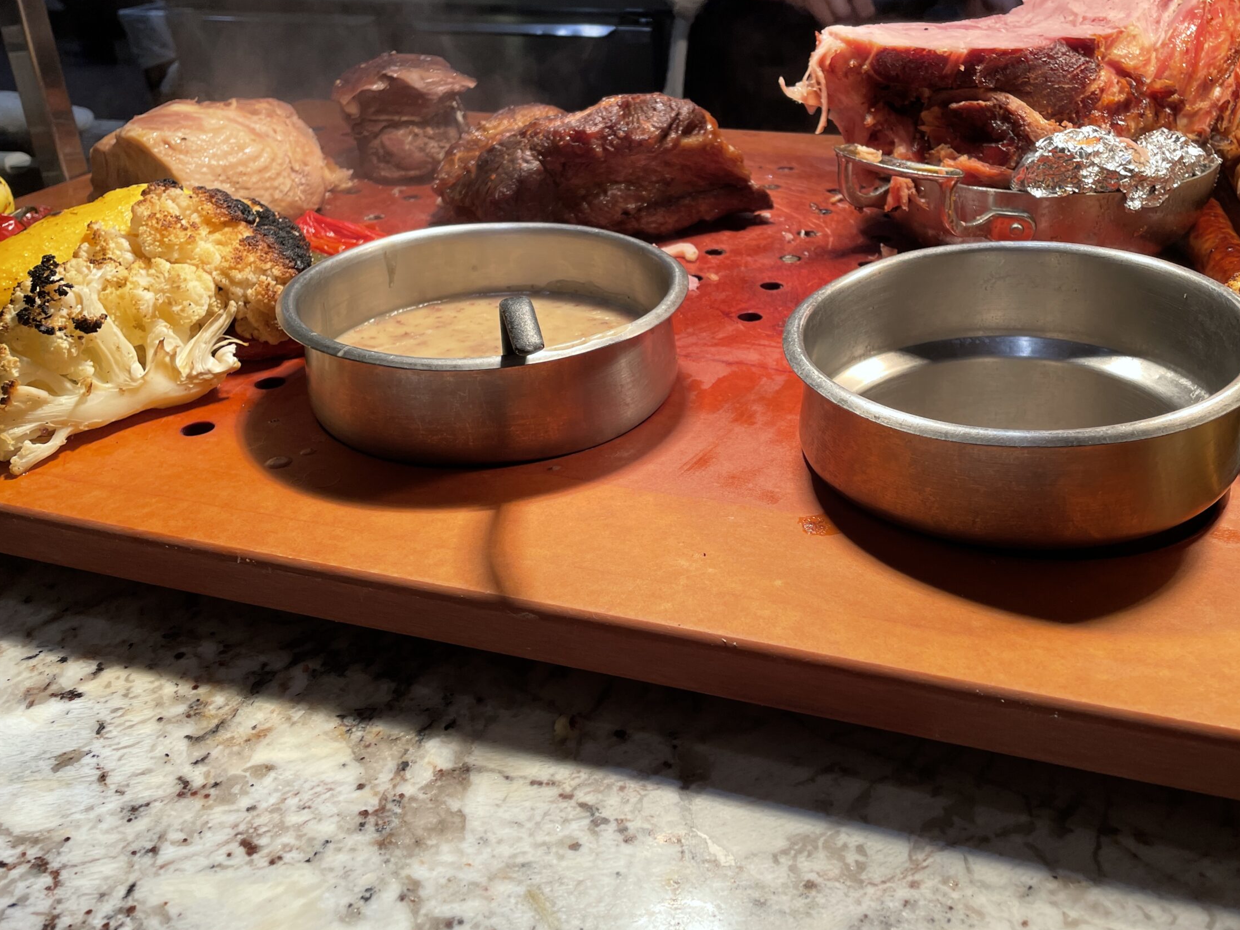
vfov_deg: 46.7
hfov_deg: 59.7
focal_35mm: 30
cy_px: 416
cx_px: 709
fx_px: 1075
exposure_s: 1/120
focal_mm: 4.2
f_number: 1.6
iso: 50
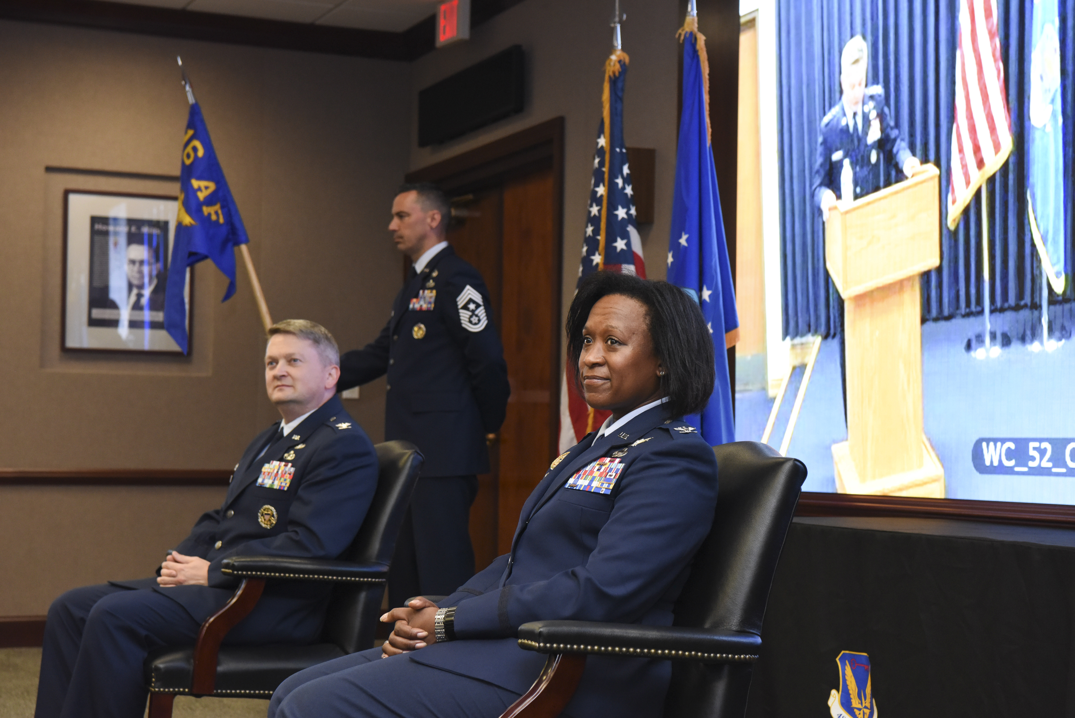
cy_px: 359
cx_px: 538
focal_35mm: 70
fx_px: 2091
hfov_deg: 28.8
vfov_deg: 19.5
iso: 3200
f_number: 7.1
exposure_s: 1/80
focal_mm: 70
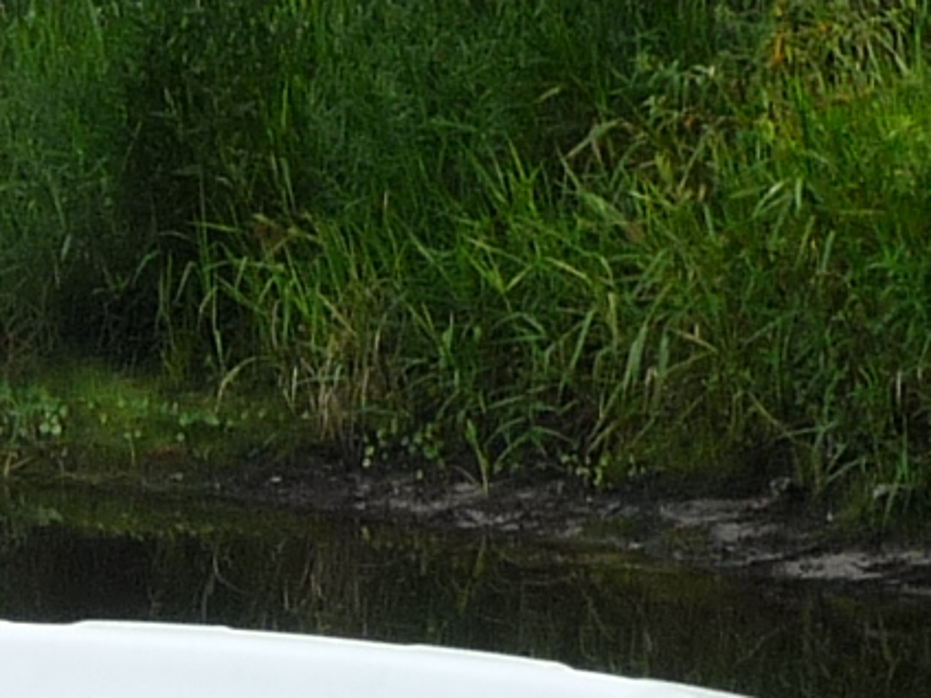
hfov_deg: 9.3
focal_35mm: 204
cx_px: -738
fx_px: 5487
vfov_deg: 7.2
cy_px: 1093
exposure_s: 1/250
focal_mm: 5.3
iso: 100
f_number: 3.5
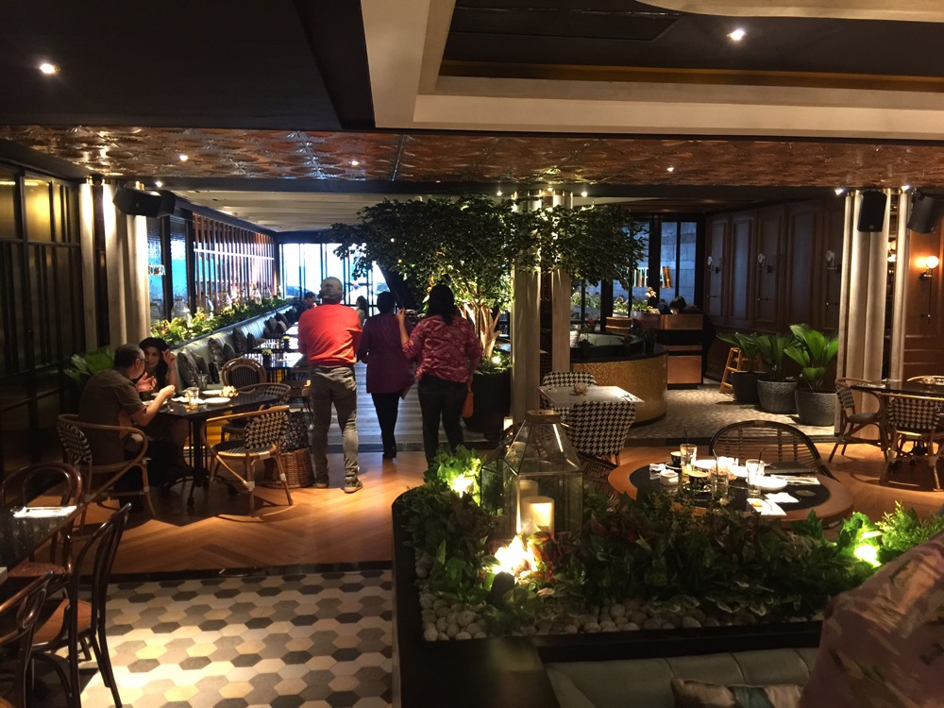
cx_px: 472
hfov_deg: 61.7
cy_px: 354
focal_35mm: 29
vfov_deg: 48.2
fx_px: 791
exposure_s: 1/10
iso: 125
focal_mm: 4.15
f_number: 2.2
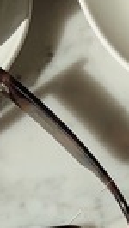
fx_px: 1093
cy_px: 464
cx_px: -21
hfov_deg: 6.7
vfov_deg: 10.9
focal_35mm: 180
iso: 20
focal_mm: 3.99
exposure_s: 1/3436
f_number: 1.8
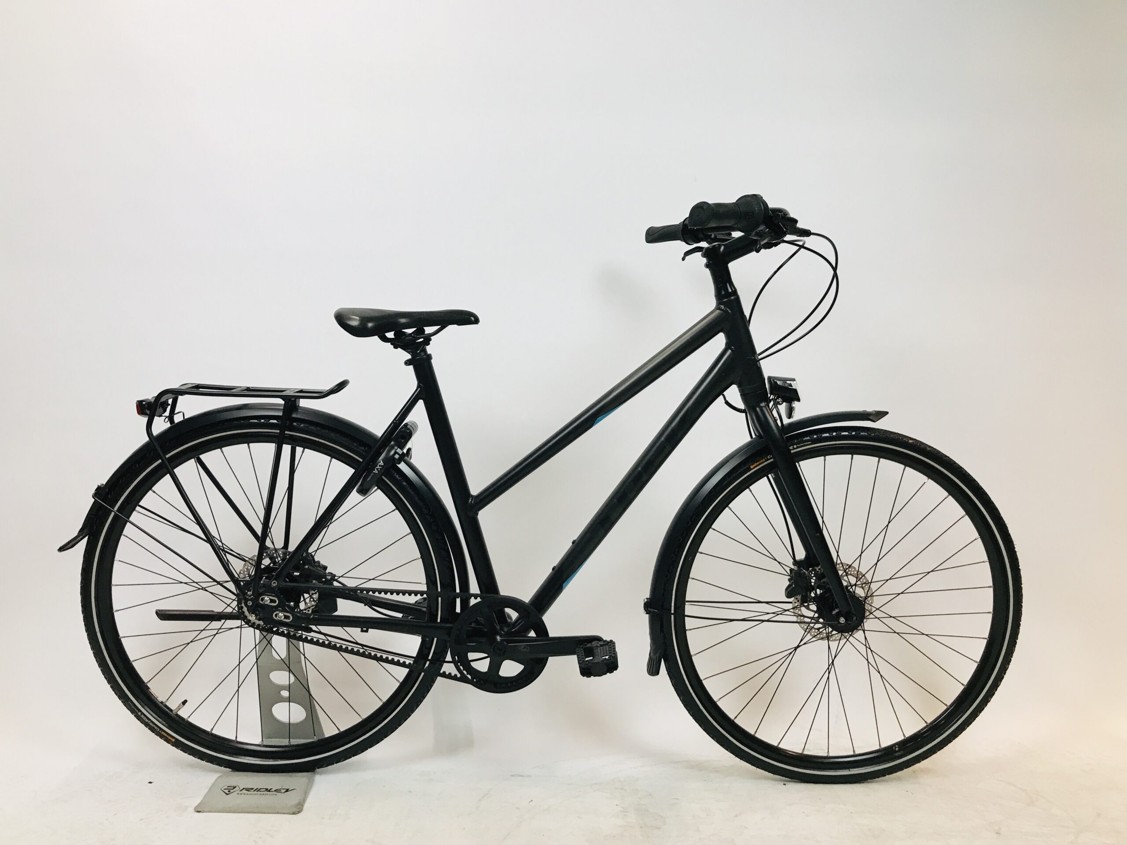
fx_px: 912
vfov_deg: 49.7
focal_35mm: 28
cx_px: 564
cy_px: 422
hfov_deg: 63.4
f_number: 1.8
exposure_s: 1/33
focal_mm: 3.99
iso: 25
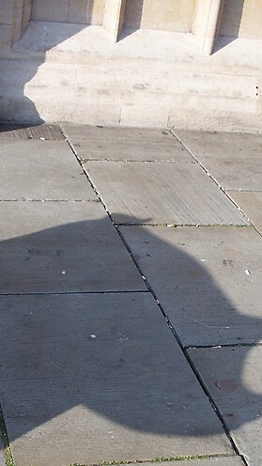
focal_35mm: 65
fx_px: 803
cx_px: 79
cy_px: 312
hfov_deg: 18.5
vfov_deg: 32.1
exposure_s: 1/400
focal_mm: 7.8
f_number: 2.8
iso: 64
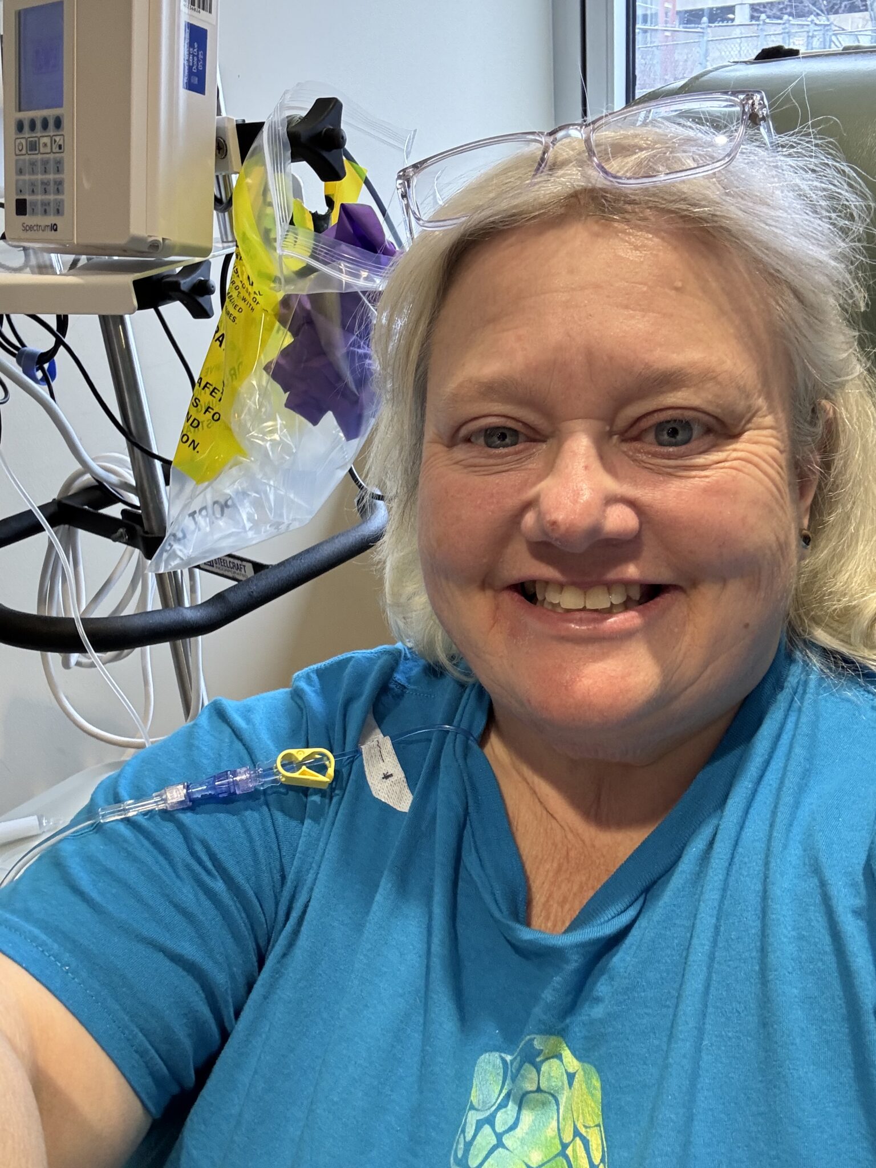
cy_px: 584
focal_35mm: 30
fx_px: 1012
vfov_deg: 60.0
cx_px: 438
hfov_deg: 46.8
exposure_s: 1/60
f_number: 1.9
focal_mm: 2.69
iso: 200
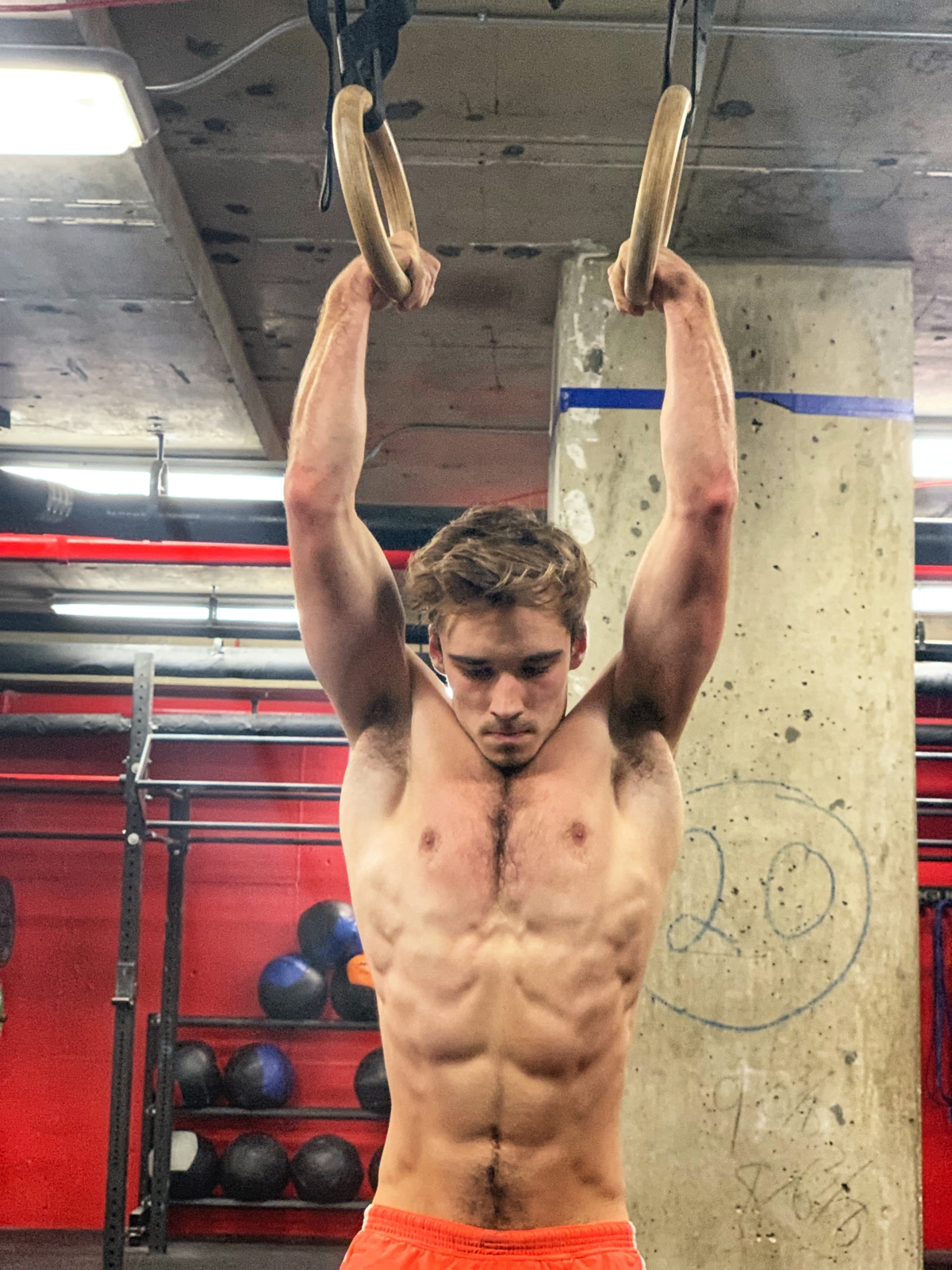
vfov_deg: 36.8
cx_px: 476
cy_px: 635
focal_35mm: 52
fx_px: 1907
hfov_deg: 28.0
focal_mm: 6
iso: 250
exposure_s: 1/60
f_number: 2.4
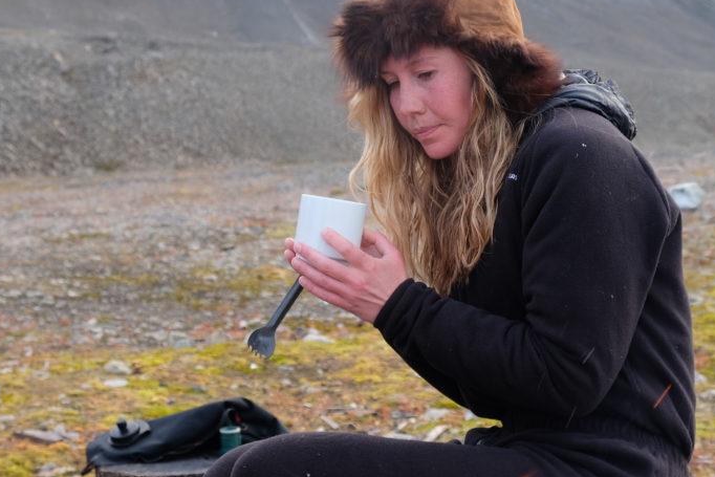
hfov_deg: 28.4
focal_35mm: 71
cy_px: 213
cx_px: 408
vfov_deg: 19.2
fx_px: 1410
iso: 400
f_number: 4
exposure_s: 1/125
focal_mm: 26.5
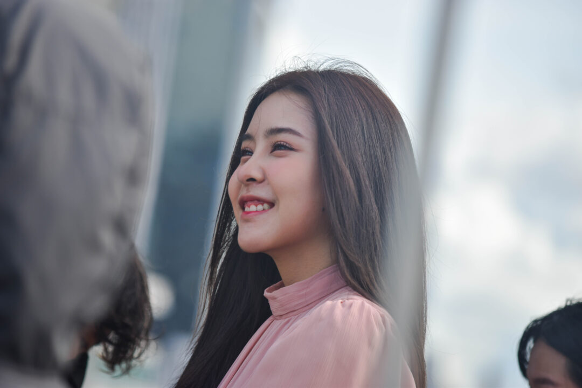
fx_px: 4486
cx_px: 291
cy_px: 194
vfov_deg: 5.0
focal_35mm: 278
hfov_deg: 7.4
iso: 100
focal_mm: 185
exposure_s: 1/320
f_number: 5
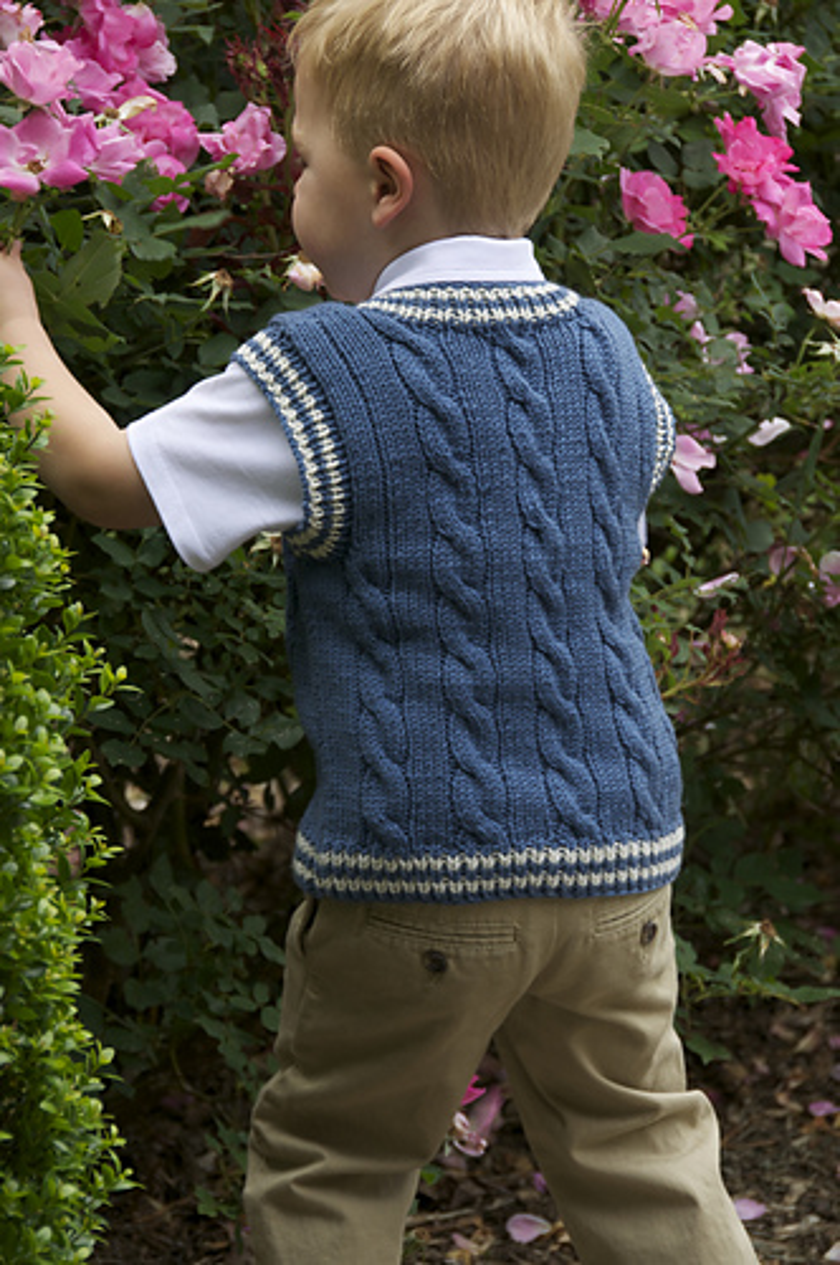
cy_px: 632
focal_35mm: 158
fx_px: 5527
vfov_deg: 13.1
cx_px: 420
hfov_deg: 8.7
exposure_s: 1/60
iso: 200
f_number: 8
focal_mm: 105
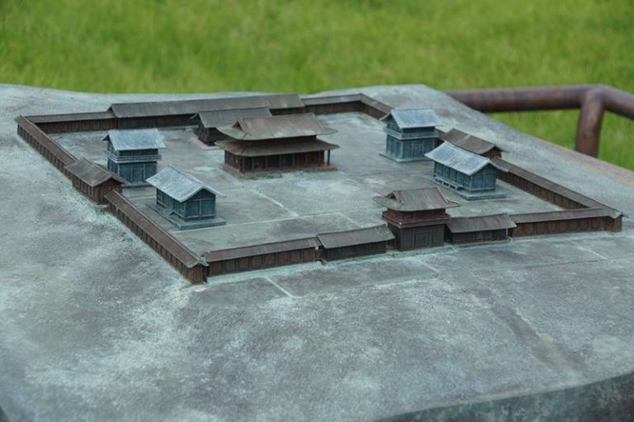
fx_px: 1585
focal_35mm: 90
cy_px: 211
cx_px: 317
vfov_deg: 15.2
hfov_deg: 22.6
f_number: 6.3
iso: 100
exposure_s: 1/250
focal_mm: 60
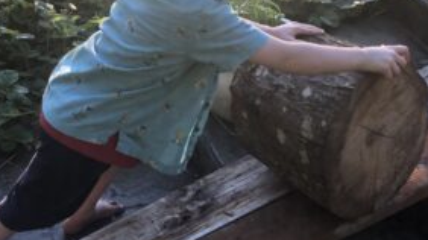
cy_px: 65
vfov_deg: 18.4
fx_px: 737
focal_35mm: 65
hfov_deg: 32.3
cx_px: 170
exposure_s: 1/120
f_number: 1.8
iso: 25
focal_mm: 3.99
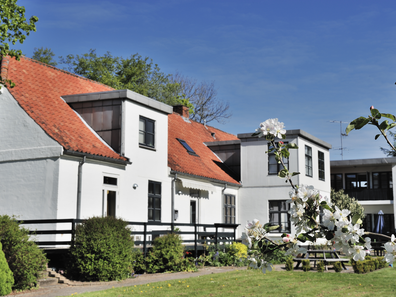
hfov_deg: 33.8
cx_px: 209
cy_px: 149
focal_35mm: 57
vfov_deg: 25.7
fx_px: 652
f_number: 16
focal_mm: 52
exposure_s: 1/160
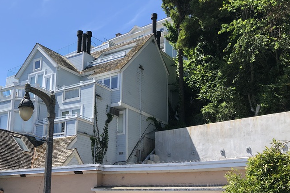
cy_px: 125
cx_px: 69
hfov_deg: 41.4
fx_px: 371
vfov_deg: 29.1
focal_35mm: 46
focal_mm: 4
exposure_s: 1/1297
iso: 20
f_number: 1.8
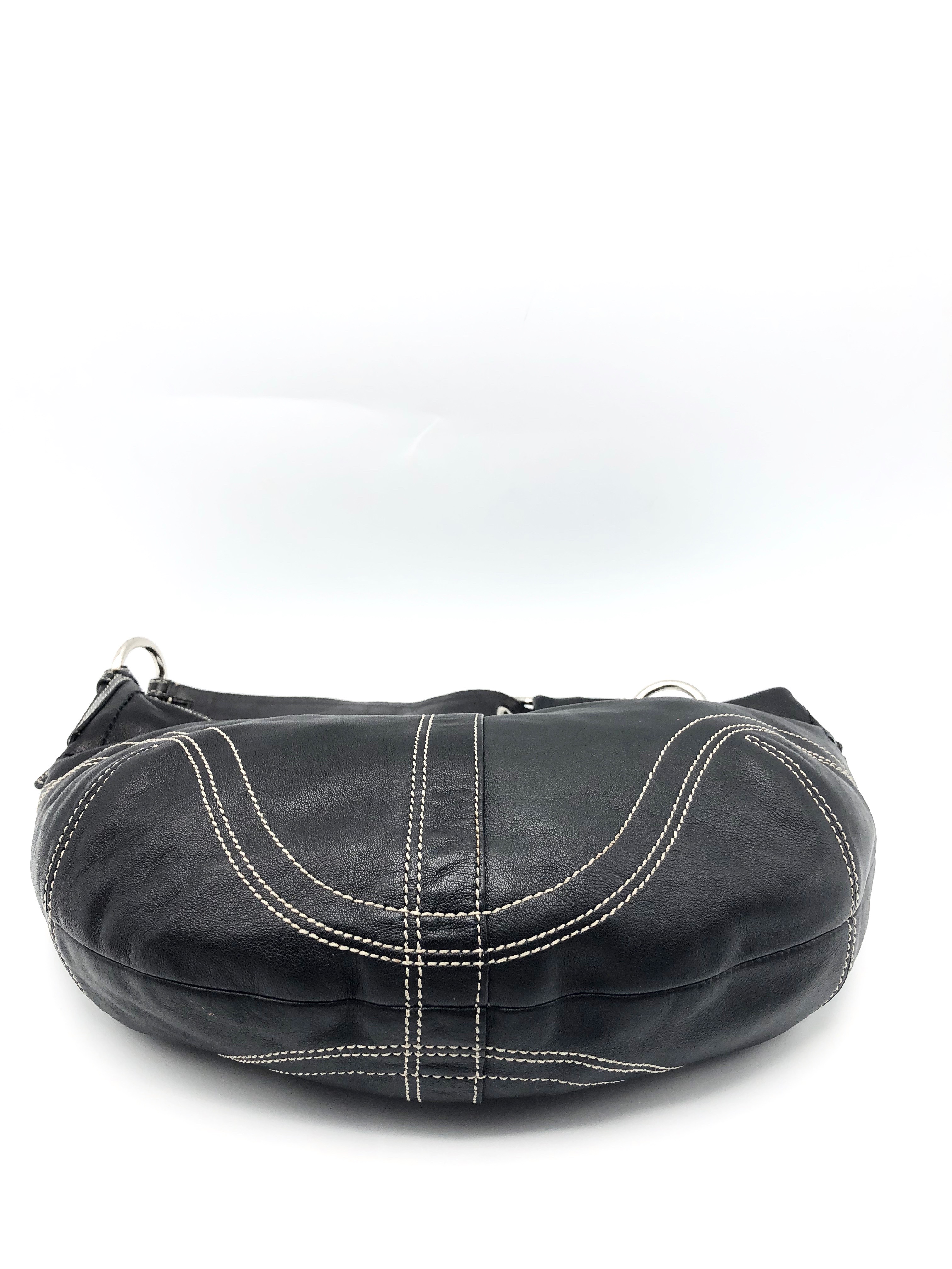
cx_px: 476
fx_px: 1027
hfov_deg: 49.7
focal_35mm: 28
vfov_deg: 63.4
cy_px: 634
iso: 20
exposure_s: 1/260
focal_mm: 3.99
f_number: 1.8
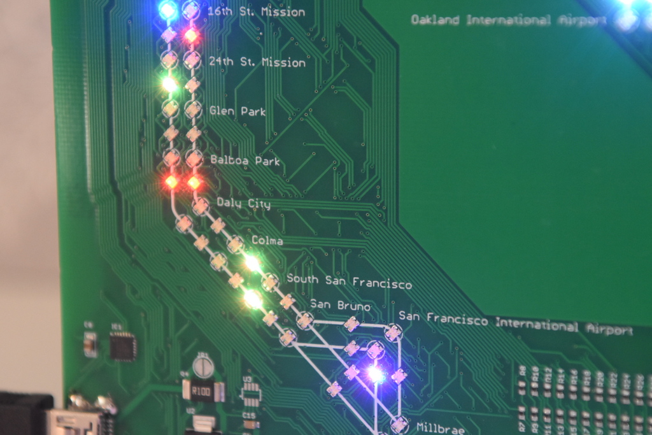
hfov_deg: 19.5
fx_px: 1902
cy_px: 218
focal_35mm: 105
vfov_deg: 13.0
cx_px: 326
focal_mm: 70
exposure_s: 1/100
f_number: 4.5
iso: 2500
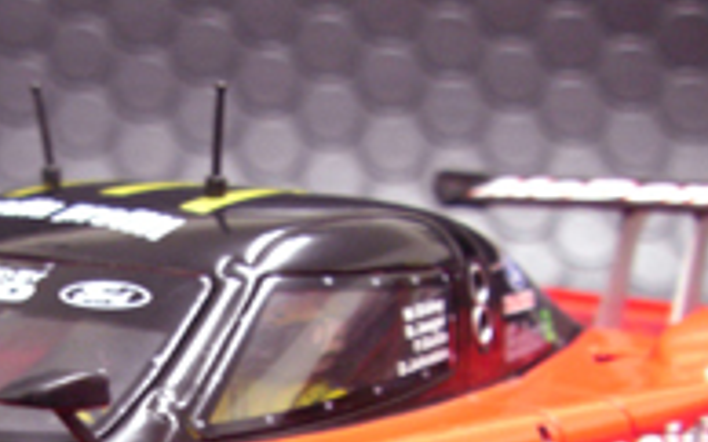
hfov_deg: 19.8
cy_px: 561
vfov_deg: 12.2
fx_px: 2006
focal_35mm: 104
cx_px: 124
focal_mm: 6.3
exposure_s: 1/8
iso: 200
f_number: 3.4
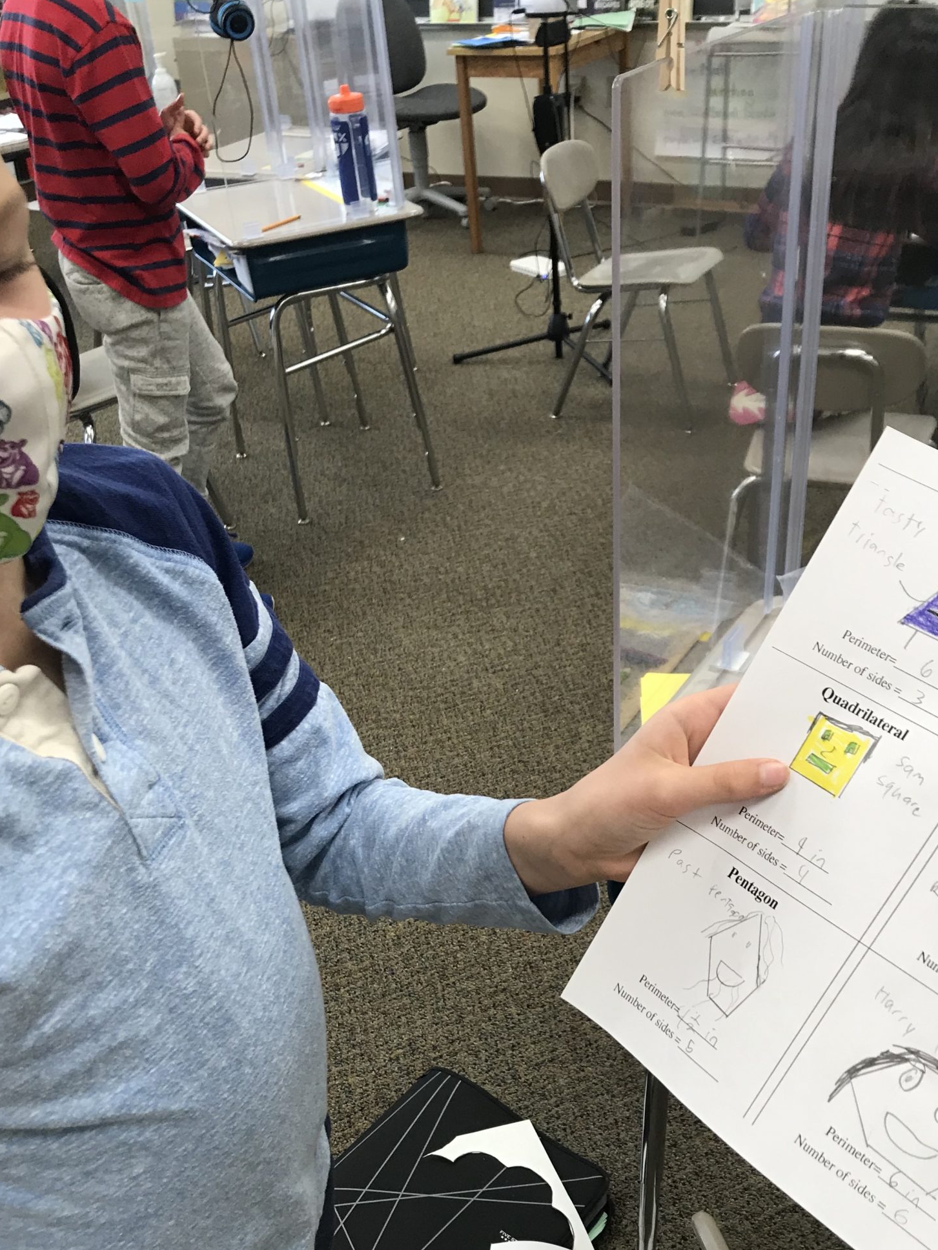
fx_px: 1337
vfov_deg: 49.6
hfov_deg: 38.6
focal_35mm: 37
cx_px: 509
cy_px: 790
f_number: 1.8
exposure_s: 1/40
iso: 20
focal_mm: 3.99
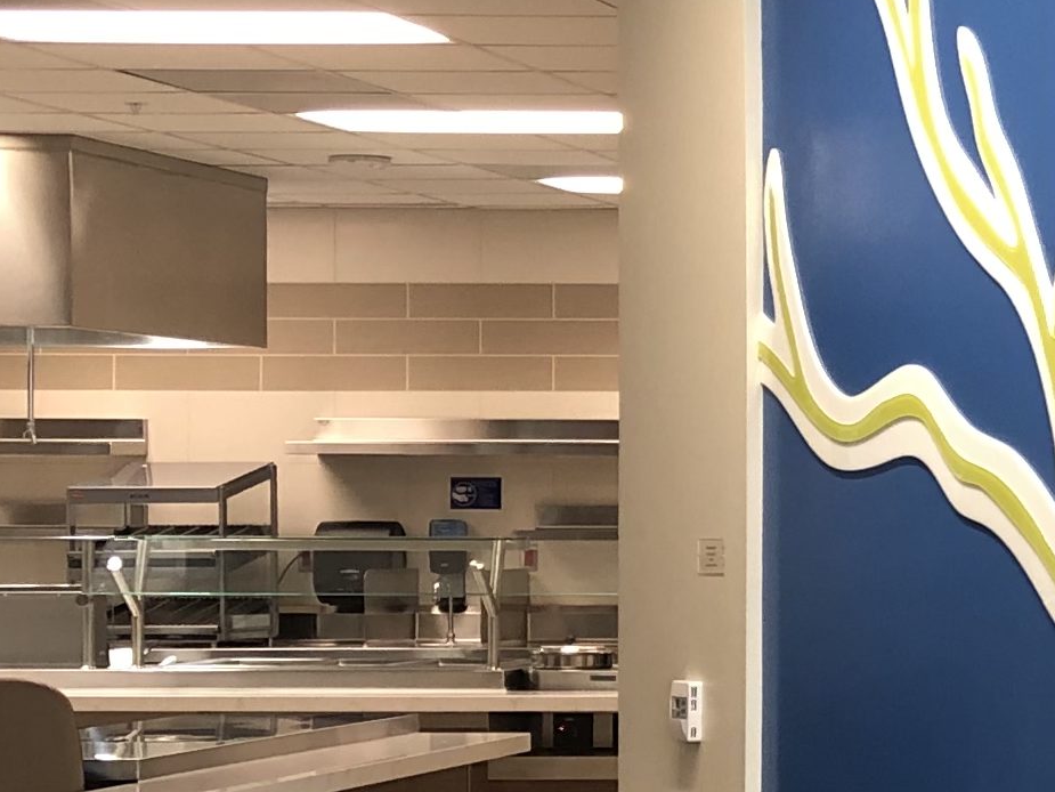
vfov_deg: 12.1
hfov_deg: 14.3
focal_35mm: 122
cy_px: 564
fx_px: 3719
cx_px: 1876
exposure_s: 1/24
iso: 40
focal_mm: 3.99
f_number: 1.8
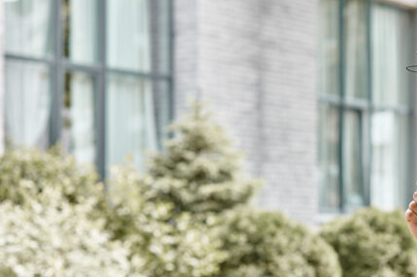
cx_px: 358
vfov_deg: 8.9
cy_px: 194
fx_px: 1771
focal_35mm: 153
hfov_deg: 13.3
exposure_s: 1/320
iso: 200
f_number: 3.5
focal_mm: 85
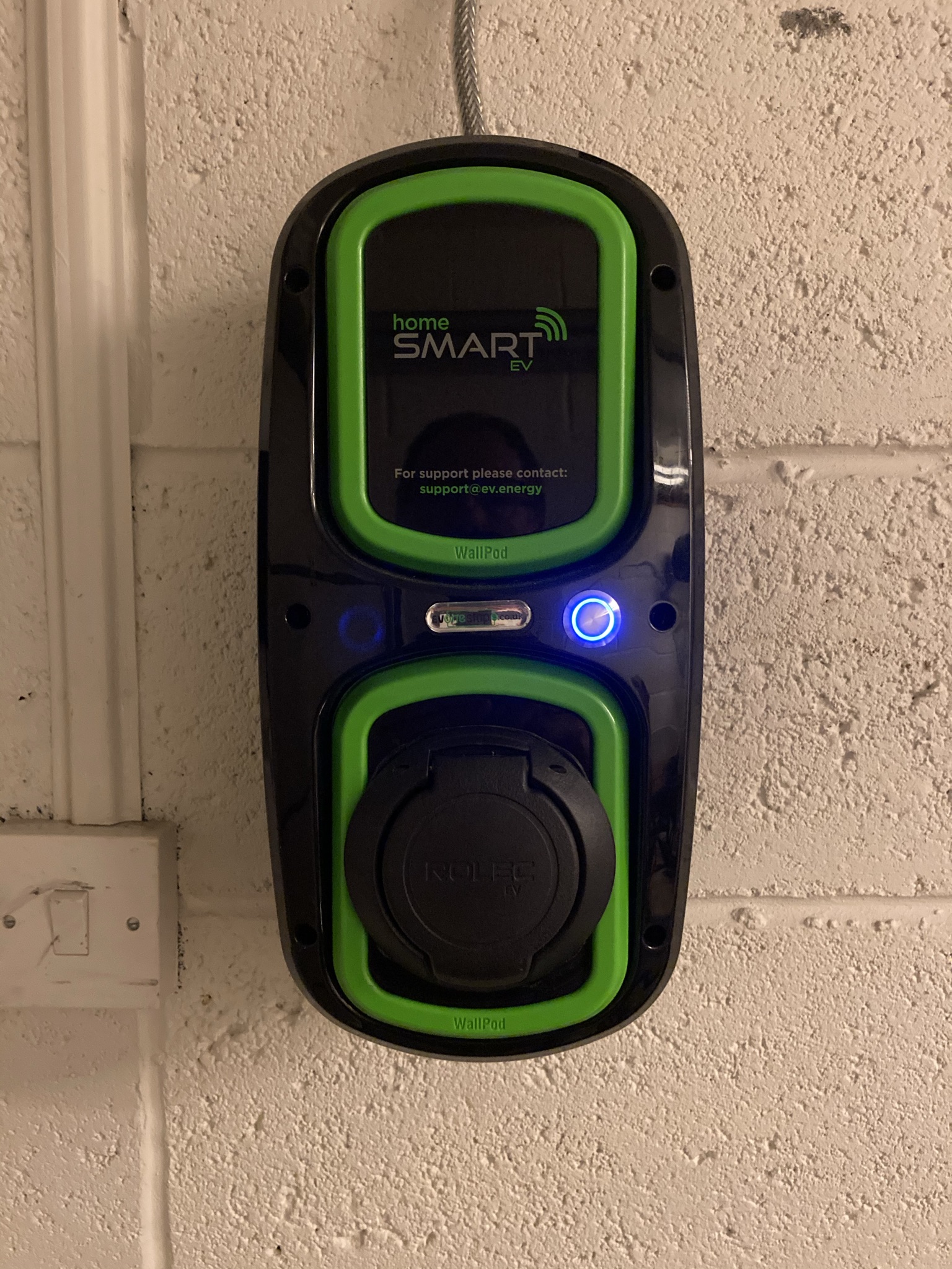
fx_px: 1027
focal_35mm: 28
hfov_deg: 49.7
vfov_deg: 63.4
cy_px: 634
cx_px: 476
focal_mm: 3.99
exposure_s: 1/17
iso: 640
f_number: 1.8
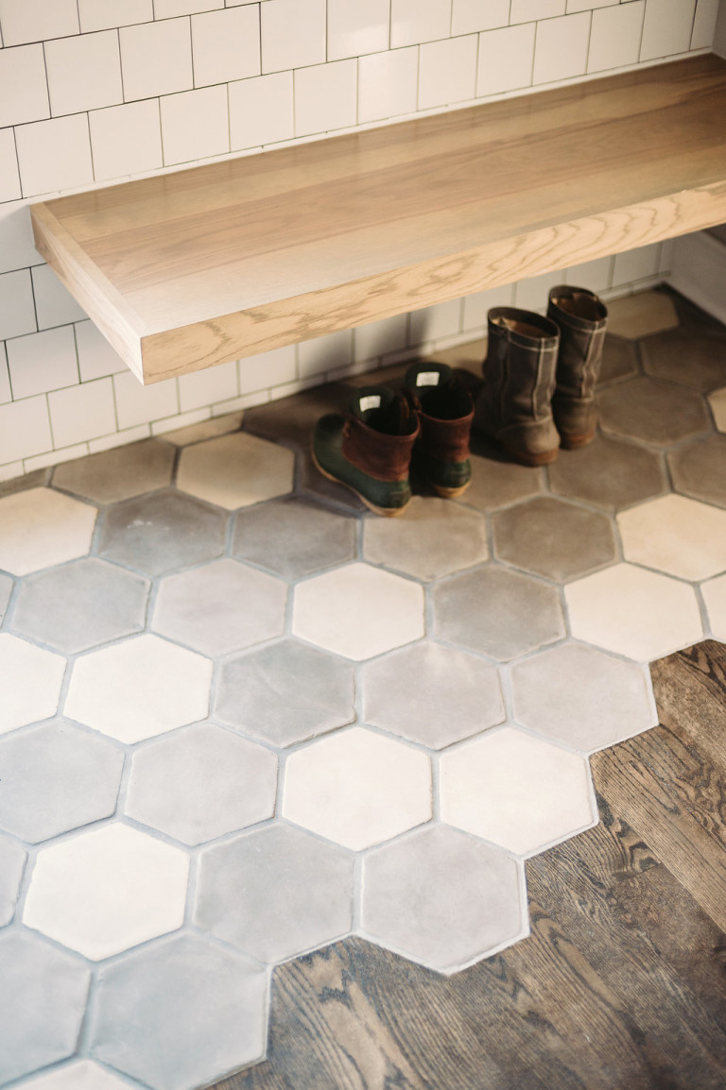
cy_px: 545
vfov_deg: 39.6
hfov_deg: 27.0
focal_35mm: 50
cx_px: 363
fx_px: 1514
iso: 1000
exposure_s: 1/500
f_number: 2
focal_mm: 50
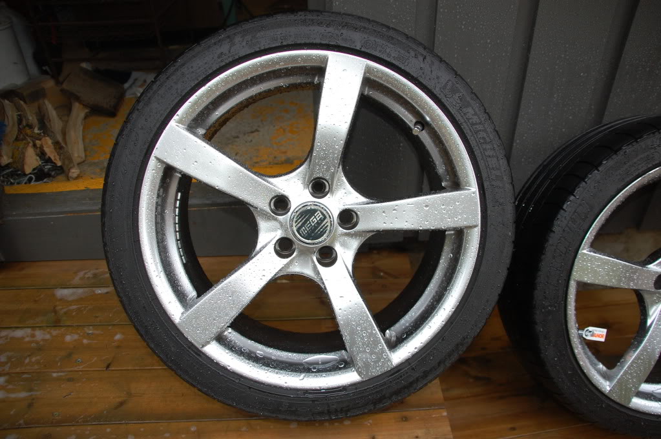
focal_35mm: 27
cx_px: 330
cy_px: 220
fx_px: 495
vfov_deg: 47.8
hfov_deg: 67.4
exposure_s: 1/60
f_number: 3.5
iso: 400
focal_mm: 18
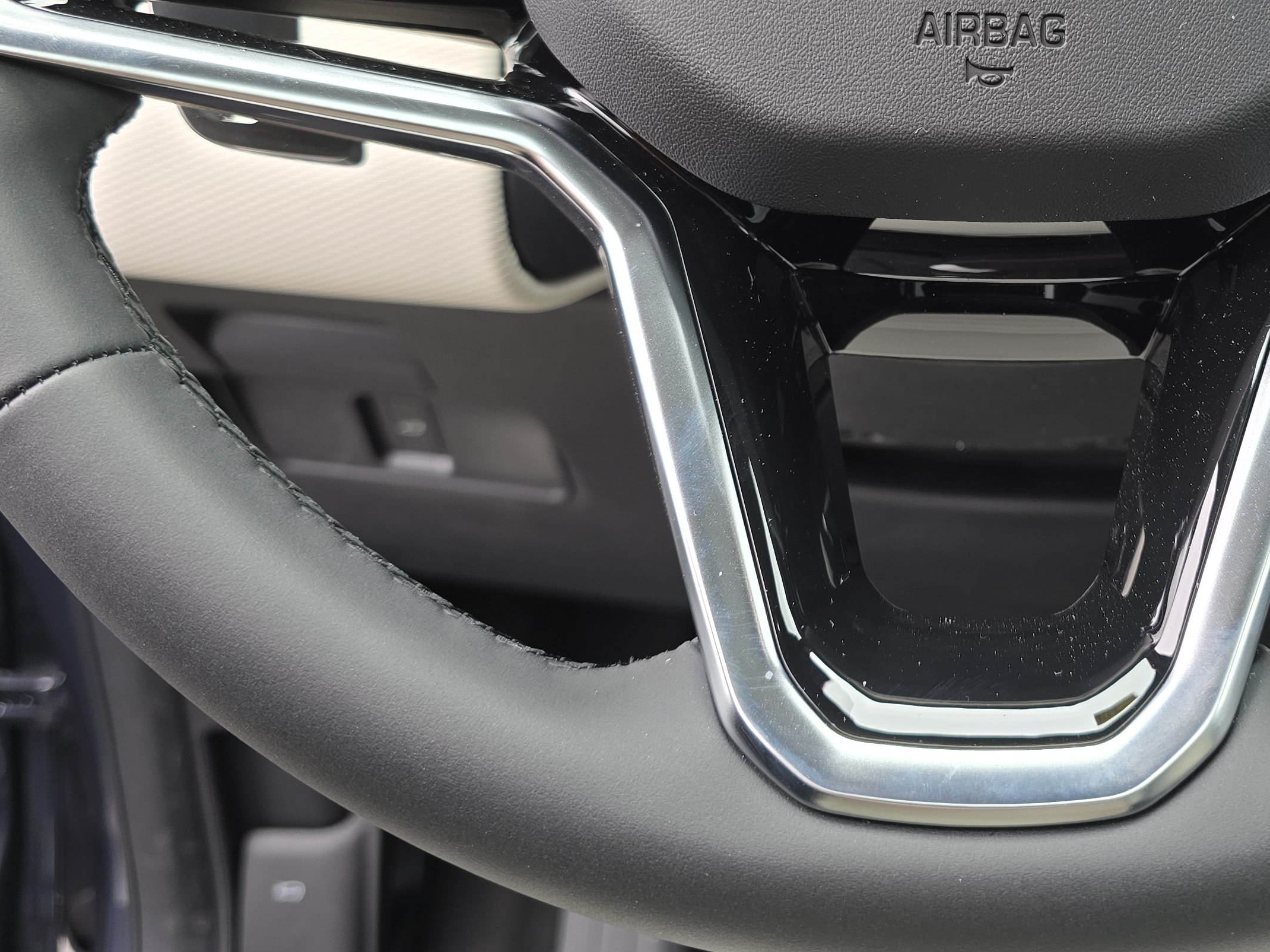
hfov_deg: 42.0
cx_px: 1004
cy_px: 203
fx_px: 1578
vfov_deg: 32.7
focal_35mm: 43
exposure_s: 1/64.9
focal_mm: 6.3
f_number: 1.7
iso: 25
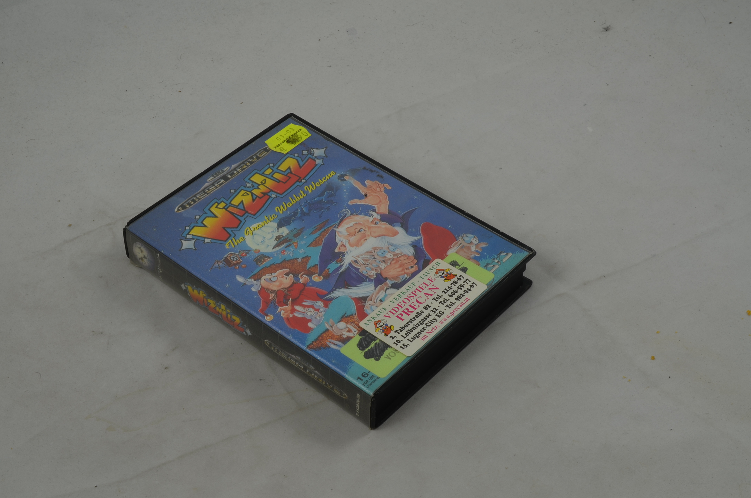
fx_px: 1249
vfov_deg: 22.5
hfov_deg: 33.5
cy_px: 249
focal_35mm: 60
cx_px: 376
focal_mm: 40
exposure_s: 1/3
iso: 100
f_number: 20
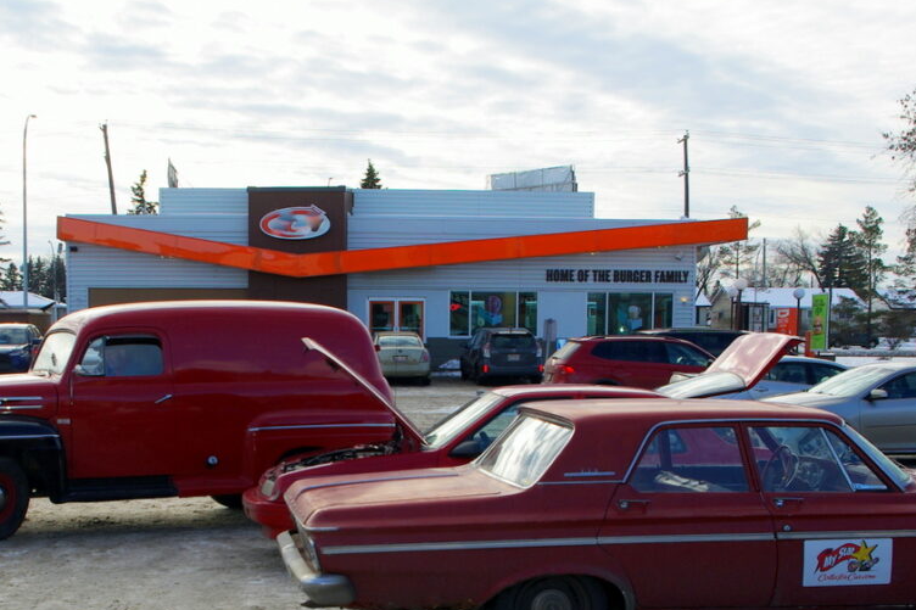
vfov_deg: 30.3
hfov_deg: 44.5
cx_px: 474
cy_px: 406
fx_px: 1119
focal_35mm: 44
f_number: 8
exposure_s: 1/180
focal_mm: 21.25
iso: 100
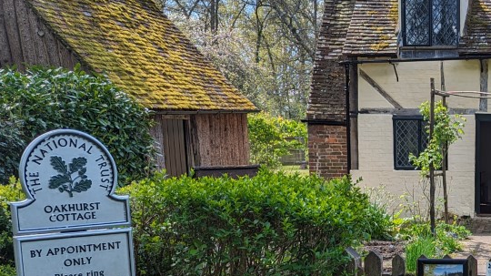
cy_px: 261
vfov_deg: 20.2
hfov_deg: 32.7
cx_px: 507
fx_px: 755
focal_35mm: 58
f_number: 1.85
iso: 42
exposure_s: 1/1618
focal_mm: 6.81
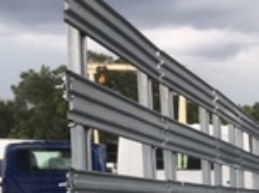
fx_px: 920
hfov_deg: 14.7
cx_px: 408
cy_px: 249
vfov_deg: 11.7
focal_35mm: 123
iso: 25
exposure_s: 1/154
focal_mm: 4.15
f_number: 2.2
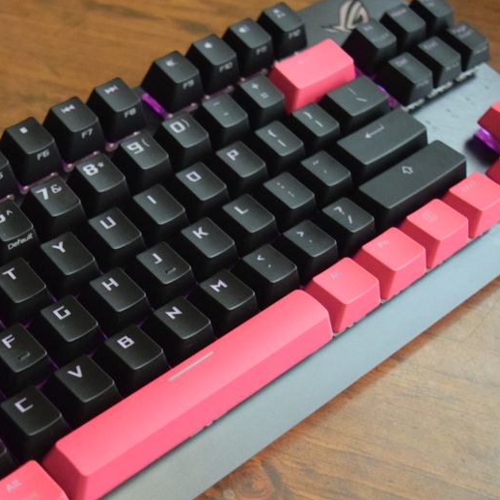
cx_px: 58
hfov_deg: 24.7
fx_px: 1111
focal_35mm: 68
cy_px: 295
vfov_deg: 25.3
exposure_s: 1/60
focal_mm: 23
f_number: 3.8
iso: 4000
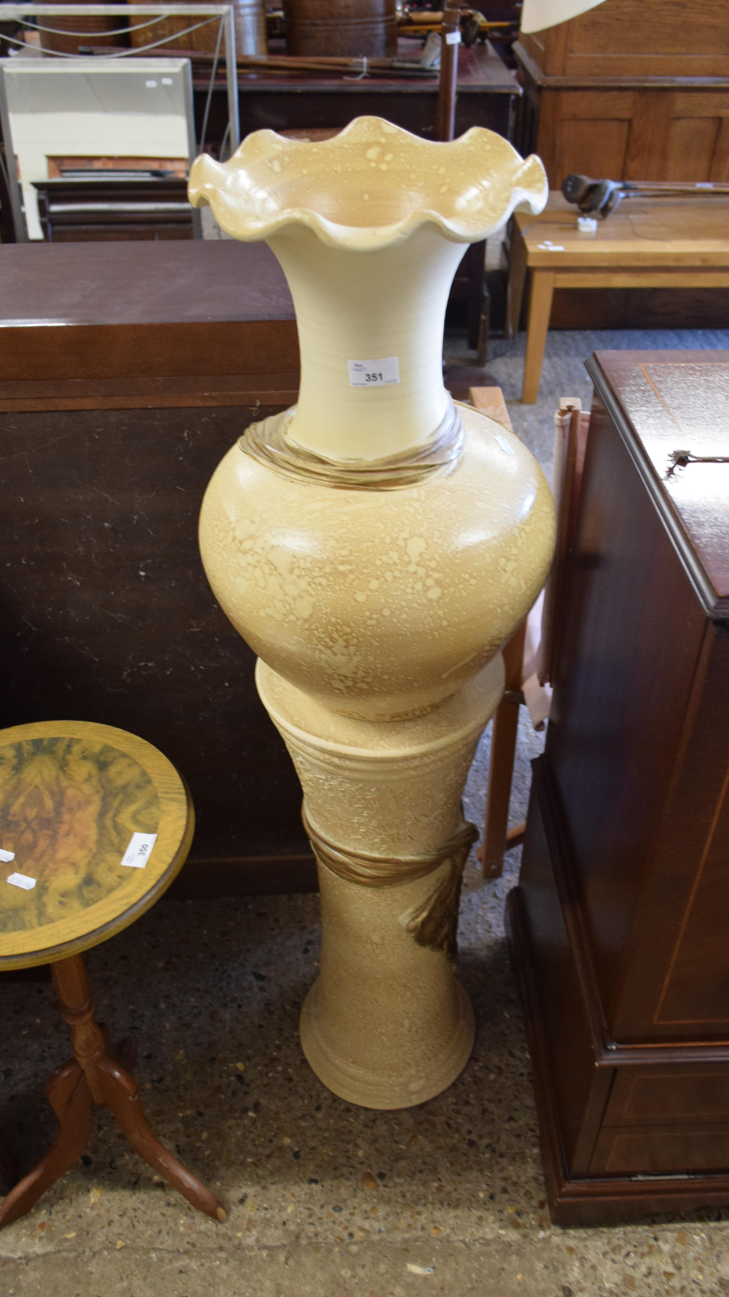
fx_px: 997
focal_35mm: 29
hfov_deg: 40.2
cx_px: 382
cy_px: 644
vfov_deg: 66.1
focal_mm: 18
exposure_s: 1/60
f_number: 3.5
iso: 1400
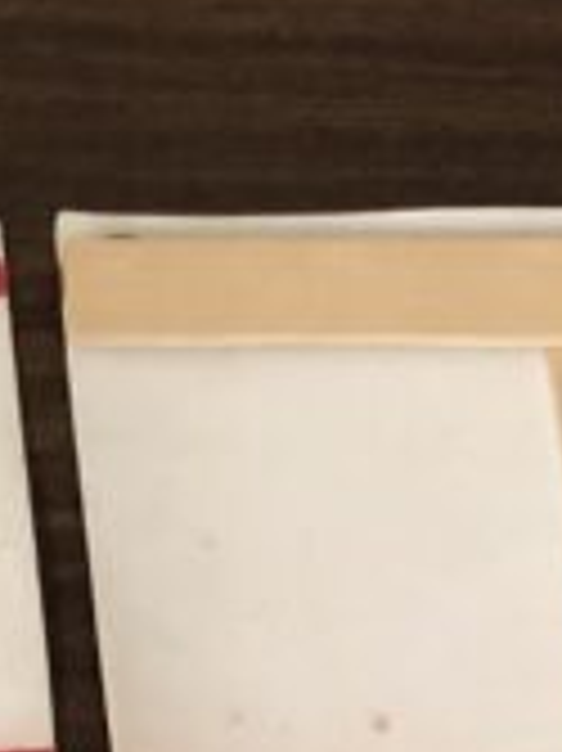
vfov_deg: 11.4
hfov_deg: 8.2
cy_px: 707
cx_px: -531
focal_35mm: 172
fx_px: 3728
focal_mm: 3.99
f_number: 1.8
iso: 50
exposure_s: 1/15
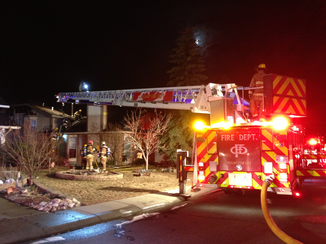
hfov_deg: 55.4
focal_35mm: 33
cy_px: 122
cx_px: 163
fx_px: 311
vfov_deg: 42.9
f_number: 2.4
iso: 400
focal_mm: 4.13
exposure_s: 1/17
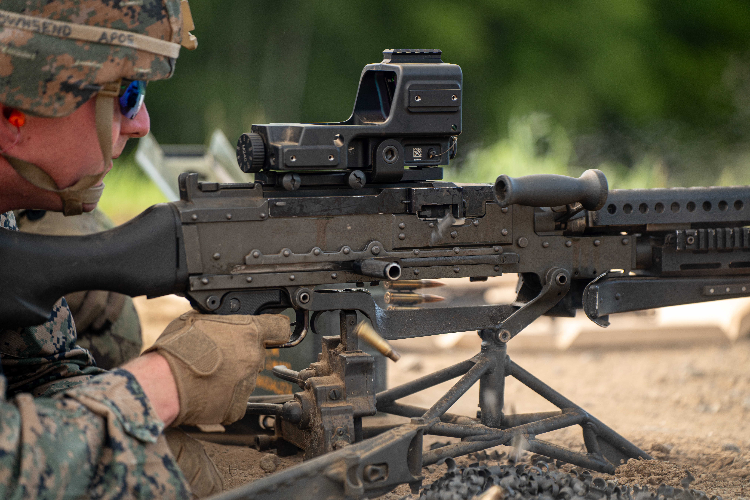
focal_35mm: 150
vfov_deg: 9.2
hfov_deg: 13.7
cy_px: 250
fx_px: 3125
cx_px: 375
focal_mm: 150
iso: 250
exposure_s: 1/160
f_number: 2.8
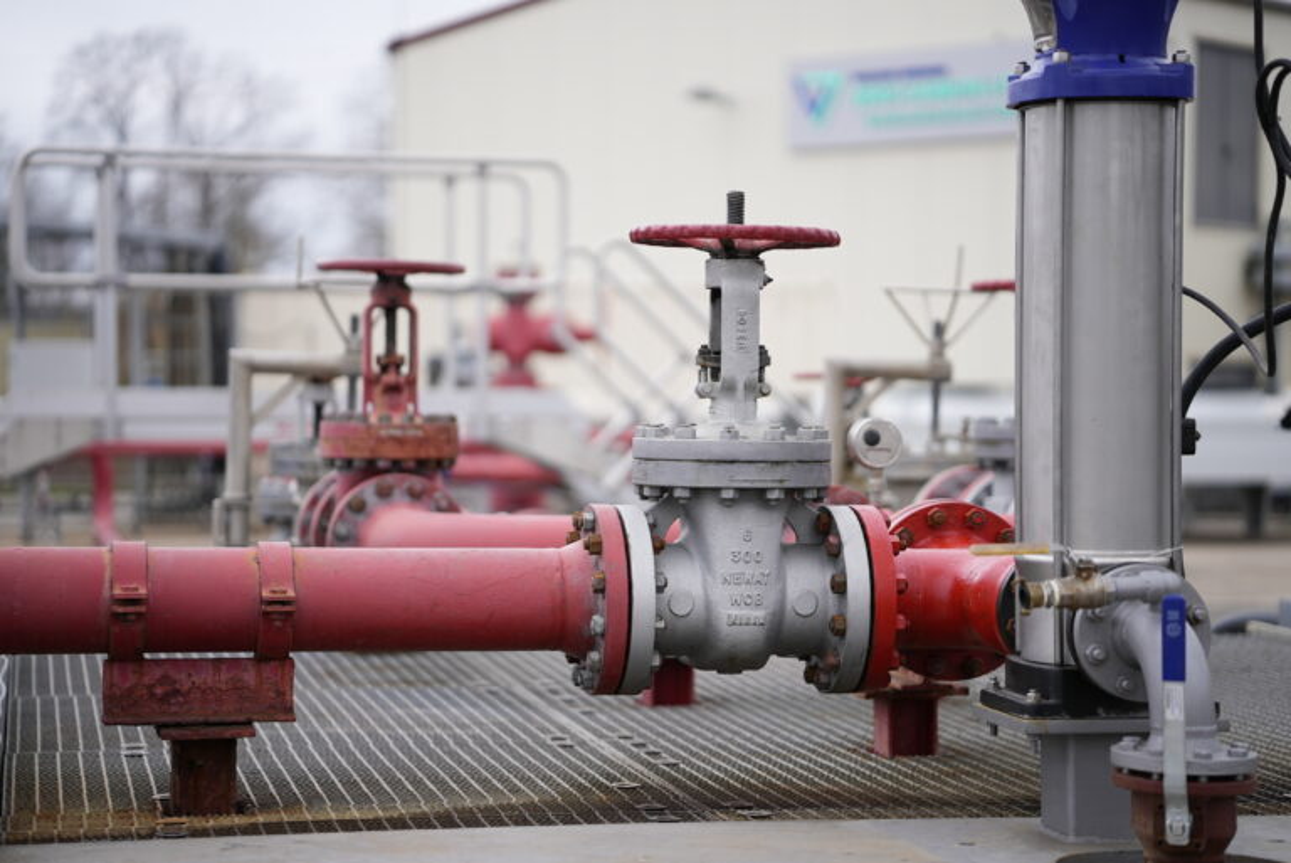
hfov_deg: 23.9
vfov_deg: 16.1
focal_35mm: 85
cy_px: 432
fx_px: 3050
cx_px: 646
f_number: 1.8
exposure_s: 1/2000
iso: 320
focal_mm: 85
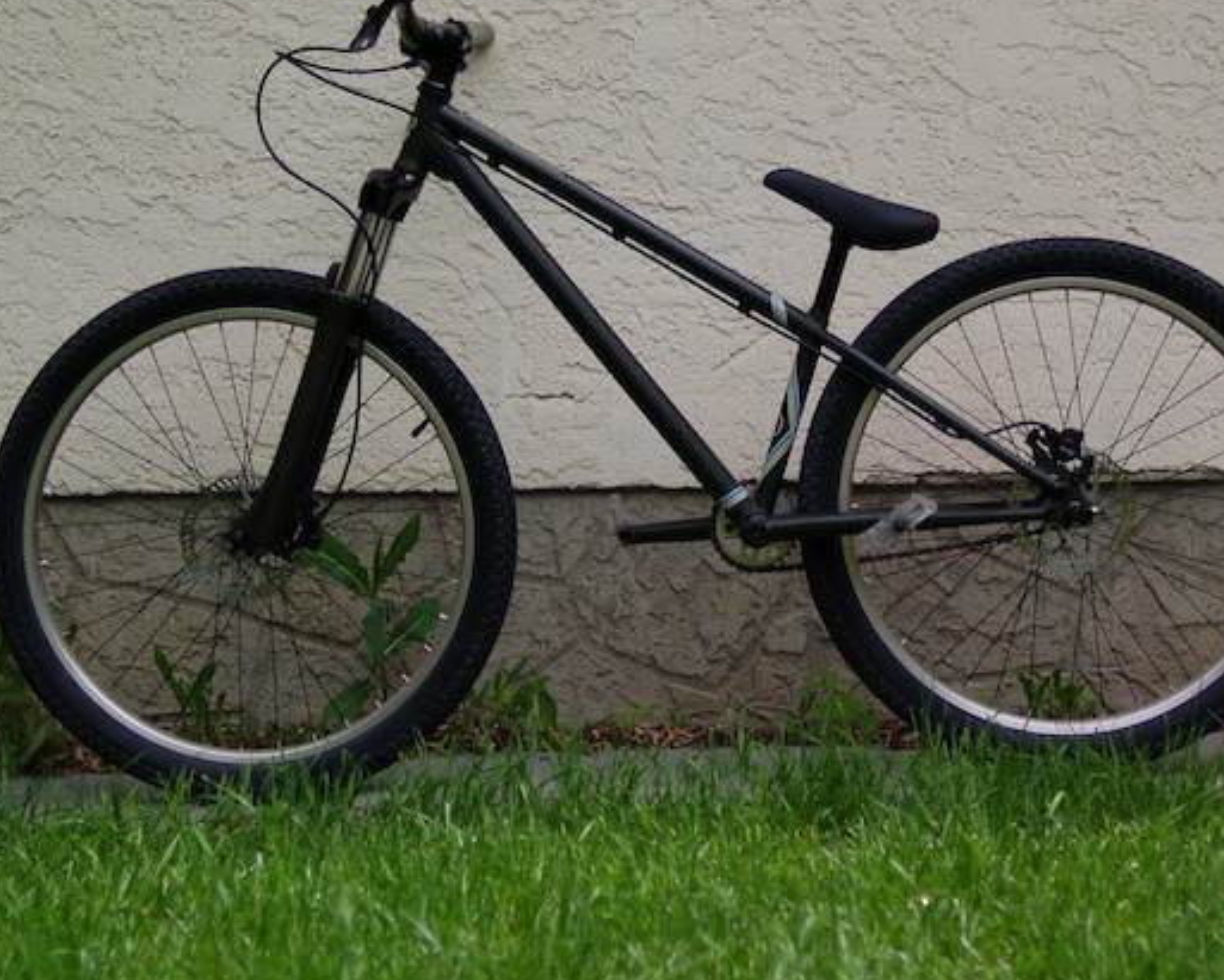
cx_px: 673
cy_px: 370
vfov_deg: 20.0
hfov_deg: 24.8
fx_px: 2781
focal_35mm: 77
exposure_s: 1/4000
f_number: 2
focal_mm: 35
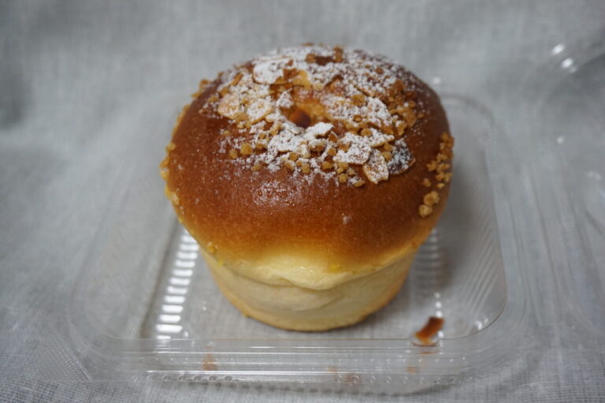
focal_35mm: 40
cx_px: 302
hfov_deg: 48.0
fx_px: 680
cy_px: 202
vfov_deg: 33.0
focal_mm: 27
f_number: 4.5
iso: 1000
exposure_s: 1/60
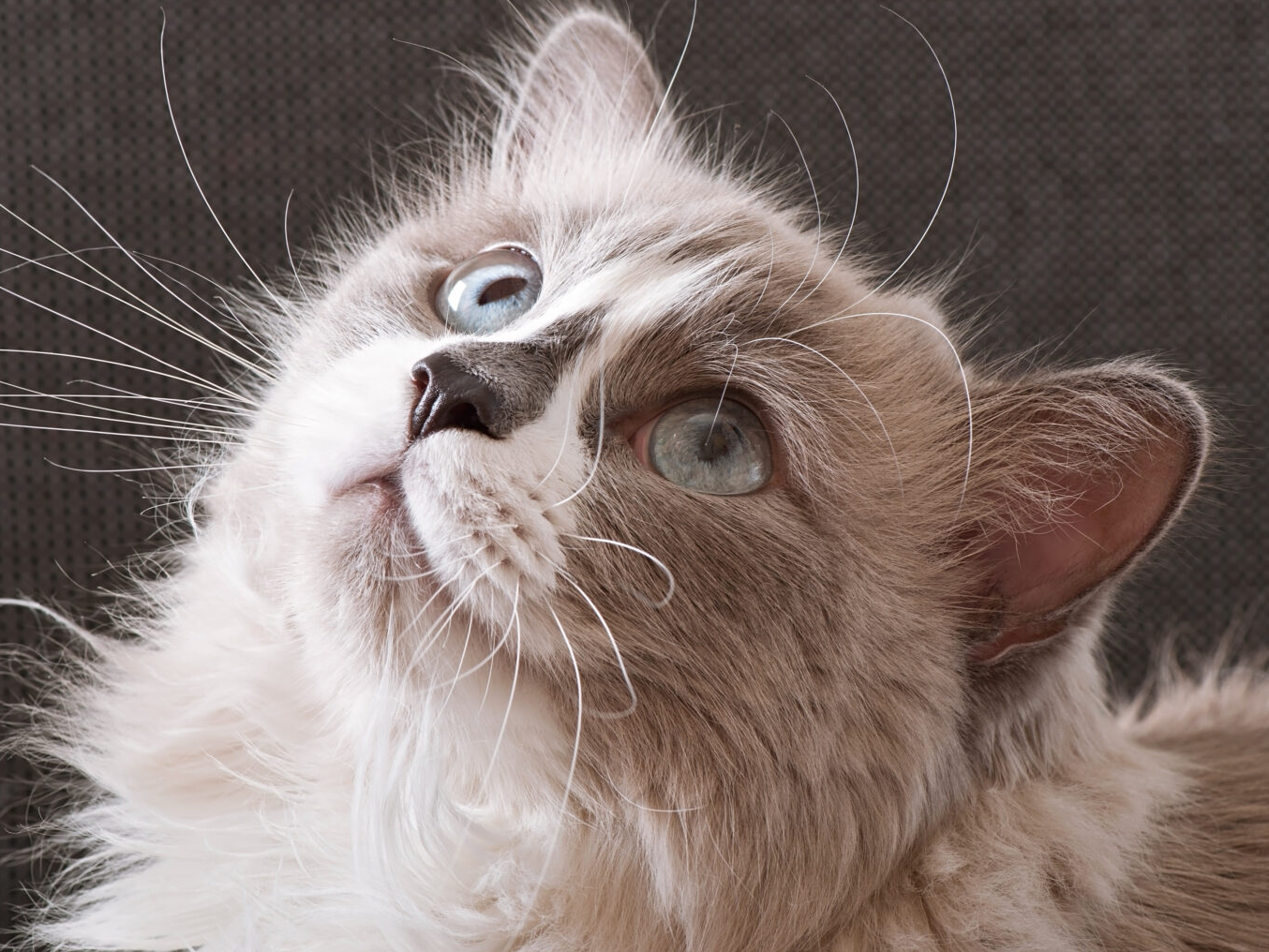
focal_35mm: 172
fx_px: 6290
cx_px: 650
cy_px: 475
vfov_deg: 8.7
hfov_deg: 11.5
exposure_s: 1/200
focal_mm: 105
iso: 100
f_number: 10
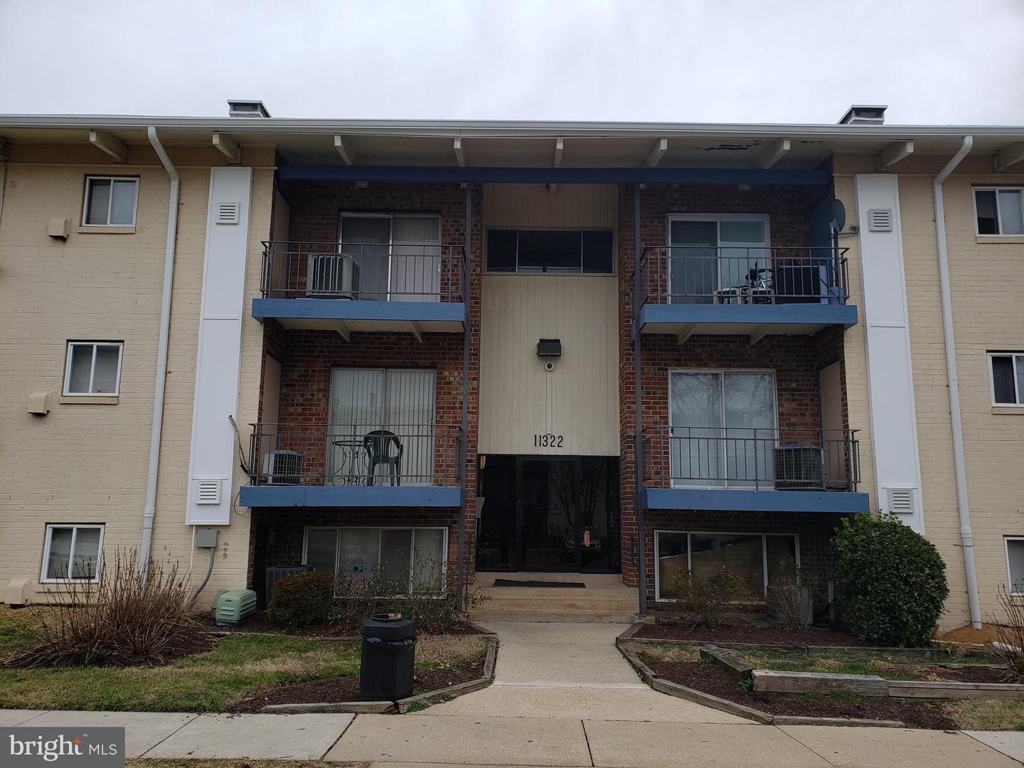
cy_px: 384
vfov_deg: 53.1
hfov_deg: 67.3
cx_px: 512
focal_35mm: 26
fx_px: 769
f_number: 2.4
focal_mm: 4.3
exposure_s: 1/559
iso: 50
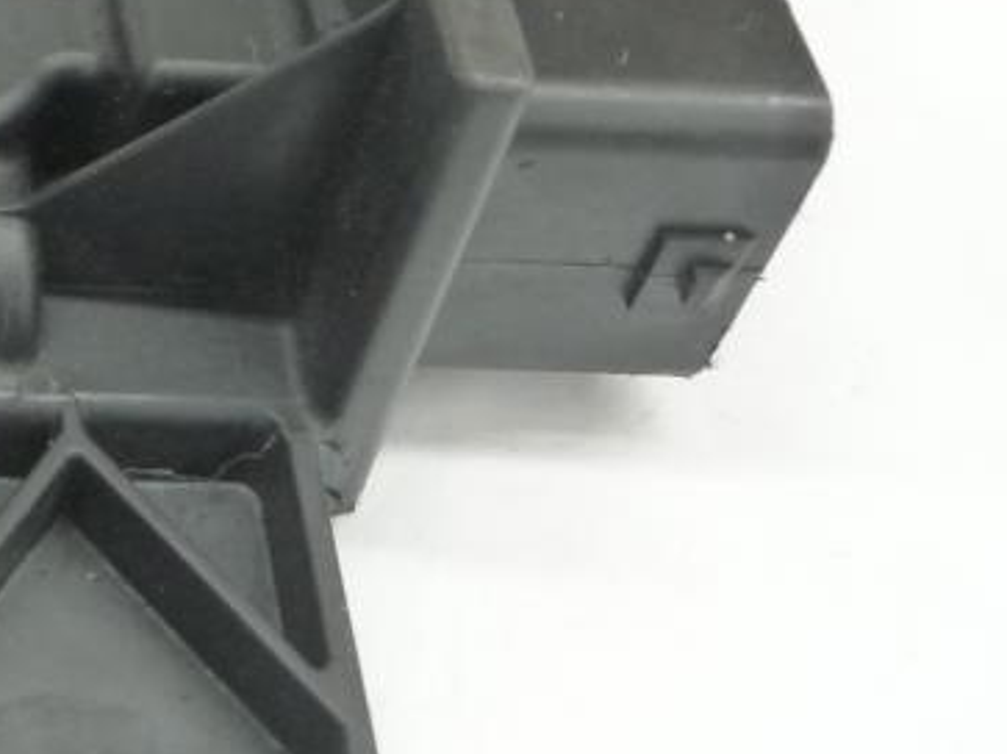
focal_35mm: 79
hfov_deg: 22.9
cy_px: 141
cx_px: -169
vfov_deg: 18.5
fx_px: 2297
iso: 400
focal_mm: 4.7
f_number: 3.3
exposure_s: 1/20
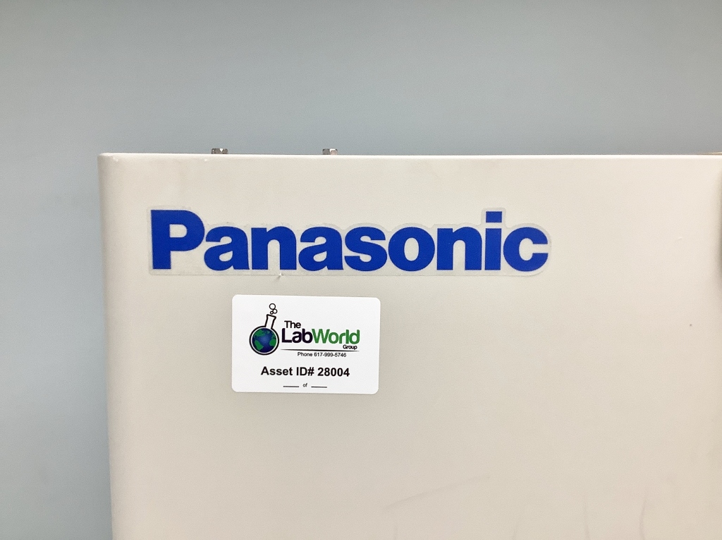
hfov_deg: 58.4
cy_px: 270
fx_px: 646
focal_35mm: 31
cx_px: 361
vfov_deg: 45.4
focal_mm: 3.3
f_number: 2.4
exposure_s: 1/60
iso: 80
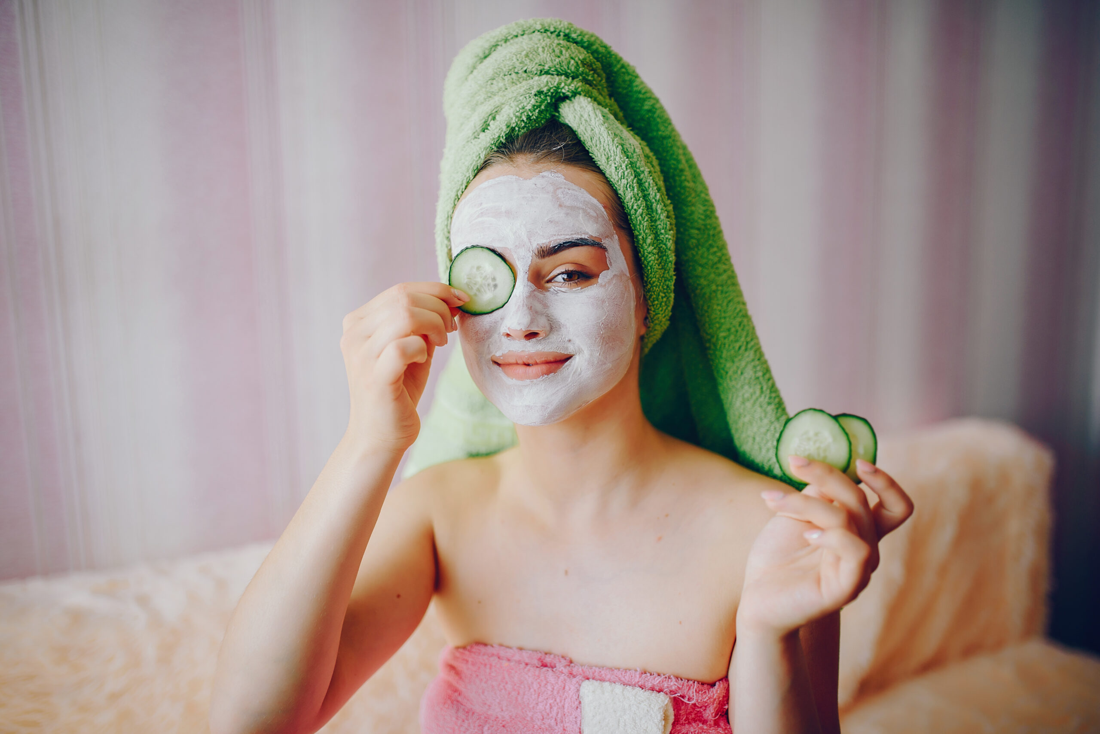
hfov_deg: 54.4
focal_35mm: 35
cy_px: 367
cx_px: 550
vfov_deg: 37.9
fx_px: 1070
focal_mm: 35
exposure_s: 1/400
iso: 160
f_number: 1.6
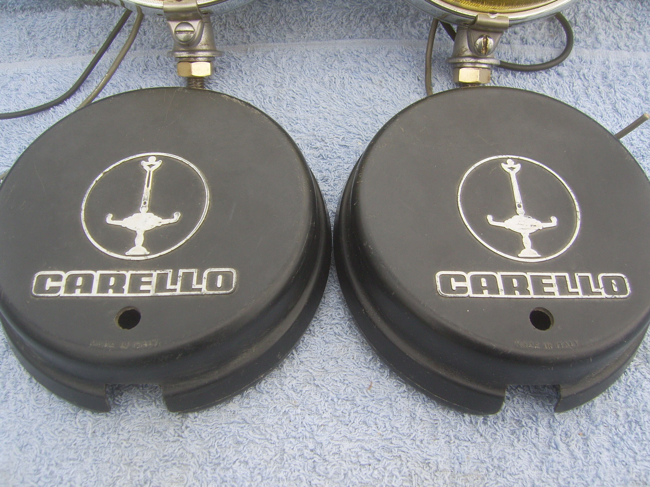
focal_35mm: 38
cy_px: 244
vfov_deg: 37.7
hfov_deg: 49.0
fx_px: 714
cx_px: 325
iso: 50
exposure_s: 1/100
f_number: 3.5
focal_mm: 7.8
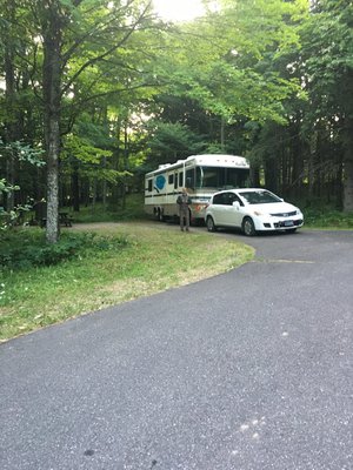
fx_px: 394
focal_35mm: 29
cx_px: 176
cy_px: 235
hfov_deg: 48.2
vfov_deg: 61.7
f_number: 2.2
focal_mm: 4.15
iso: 125
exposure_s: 1/30
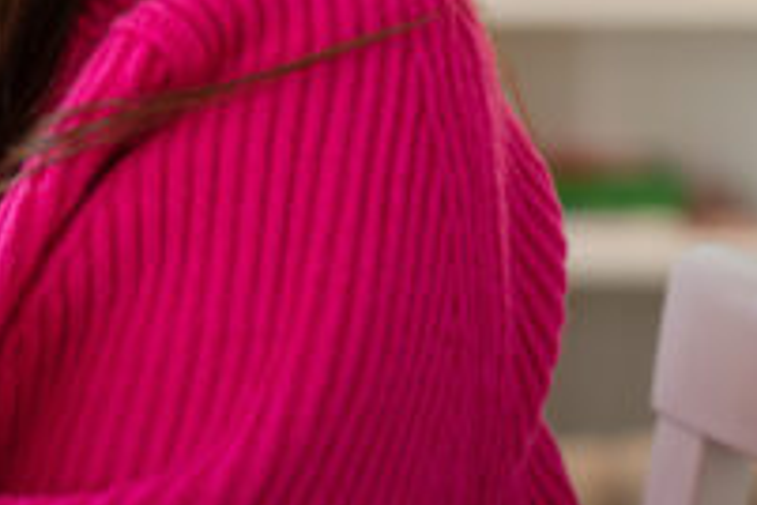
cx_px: -463
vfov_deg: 10.2
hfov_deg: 14.1
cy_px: -8
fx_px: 2818
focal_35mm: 134
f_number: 1.8
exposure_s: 1/400
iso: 400
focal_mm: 35
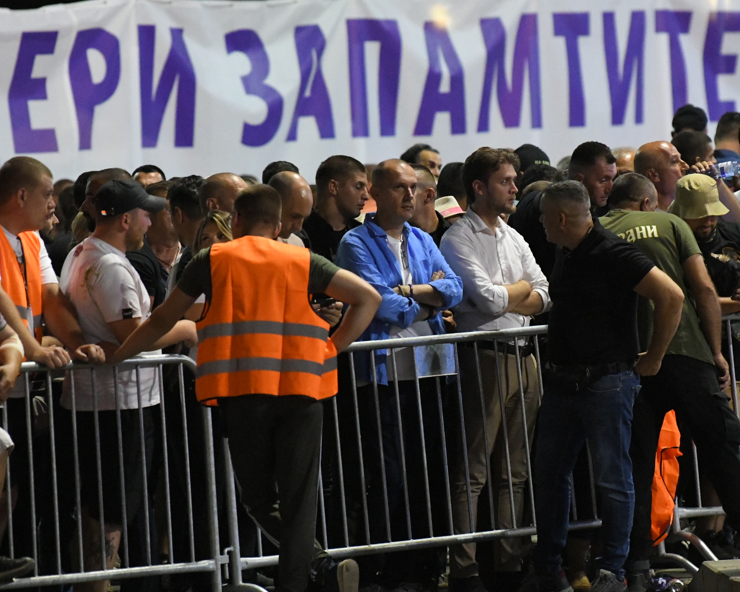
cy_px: 295
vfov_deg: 4.6
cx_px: 404
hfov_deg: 5.7
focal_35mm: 339
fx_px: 7424
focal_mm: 200
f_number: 3.5
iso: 10000
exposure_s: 1/200
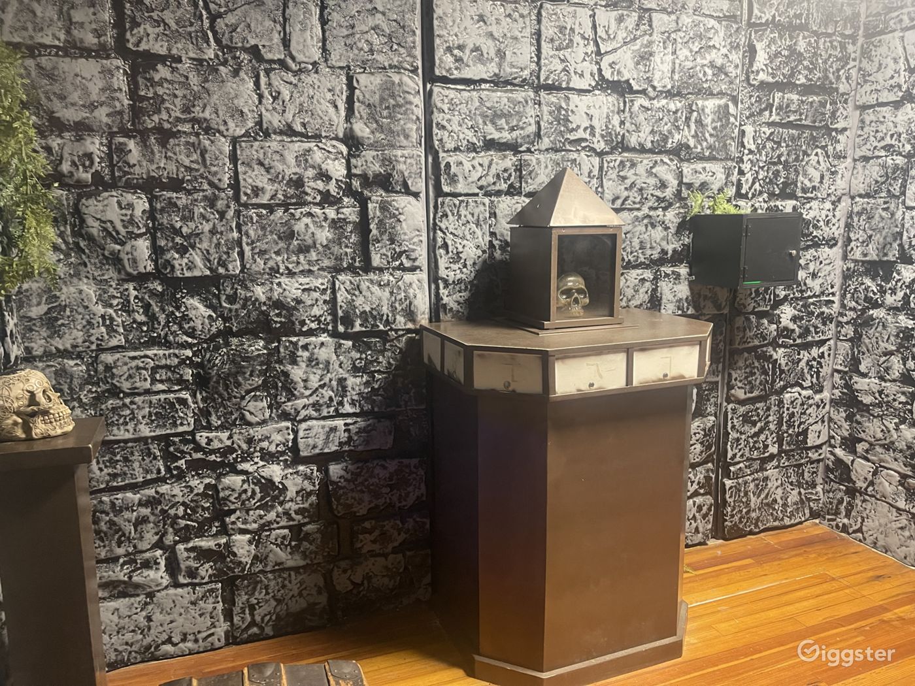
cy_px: 343
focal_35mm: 26
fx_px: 687
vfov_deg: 53.1
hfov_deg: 67.3
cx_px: 458
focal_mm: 5.1
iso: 500
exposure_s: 1/40
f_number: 1.6
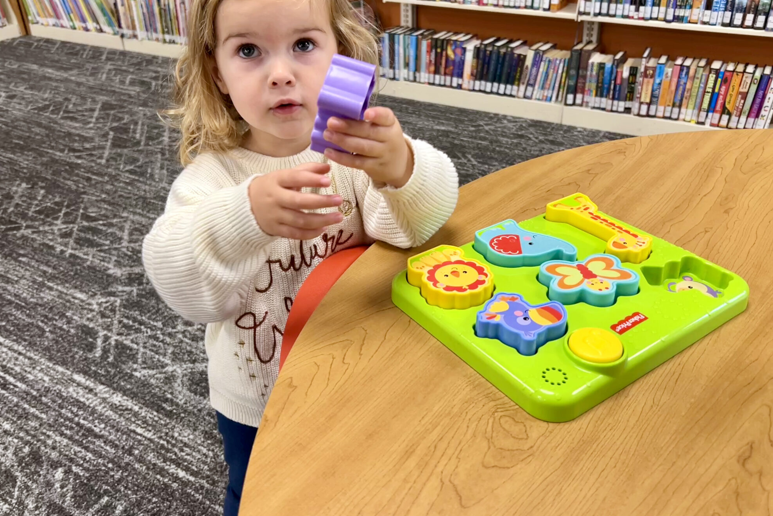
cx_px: 388
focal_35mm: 28
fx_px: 601
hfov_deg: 65.5
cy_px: 226
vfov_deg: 46.3
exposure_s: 1/60
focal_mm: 5.7
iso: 80
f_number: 1.5
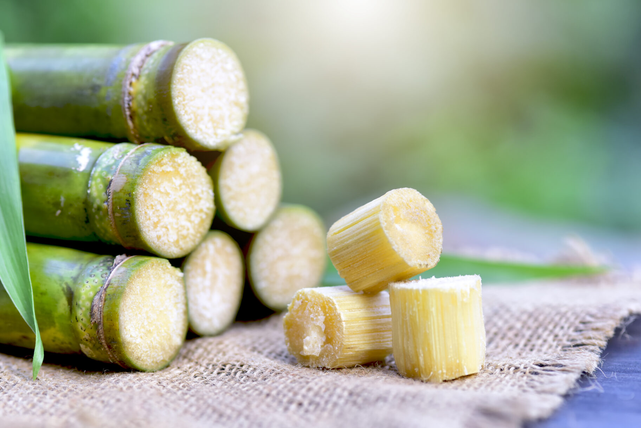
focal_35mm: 118
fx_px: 2102
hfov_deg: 17.3
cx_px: 320
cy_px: 216
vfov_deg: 11.6
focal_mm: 105
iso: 400
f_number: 5
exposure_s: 1/125
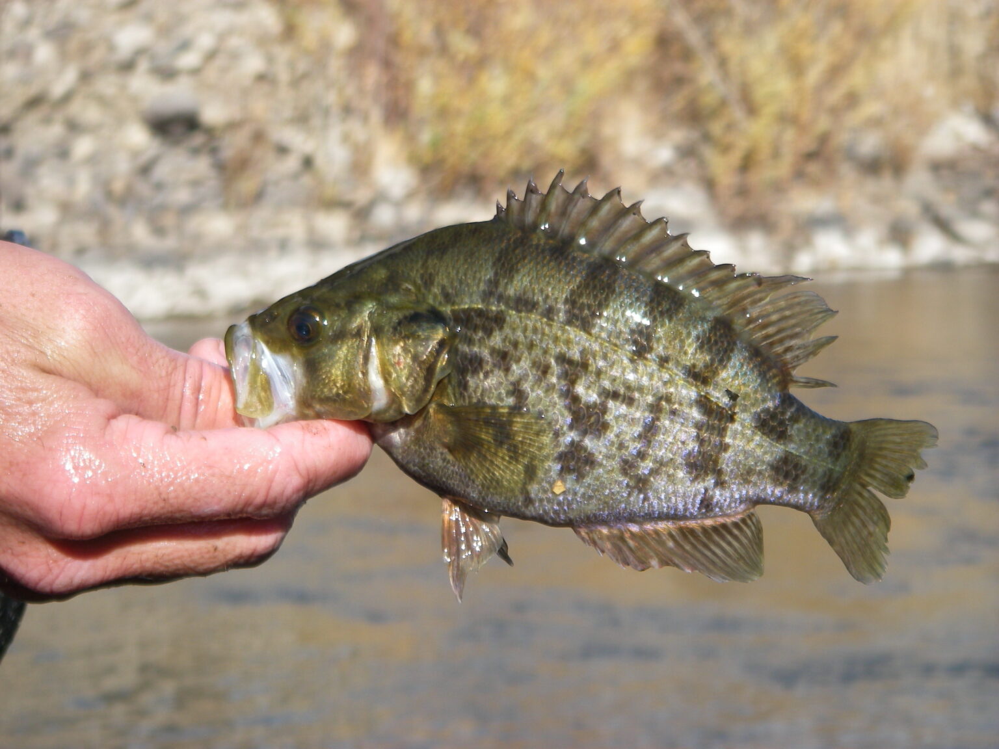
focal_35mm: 114
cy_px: 374
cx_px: 500
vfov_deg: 13.0
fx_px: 3290
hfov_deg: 17.3
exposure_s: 1/320
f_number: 4
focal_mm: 18.9
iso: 64
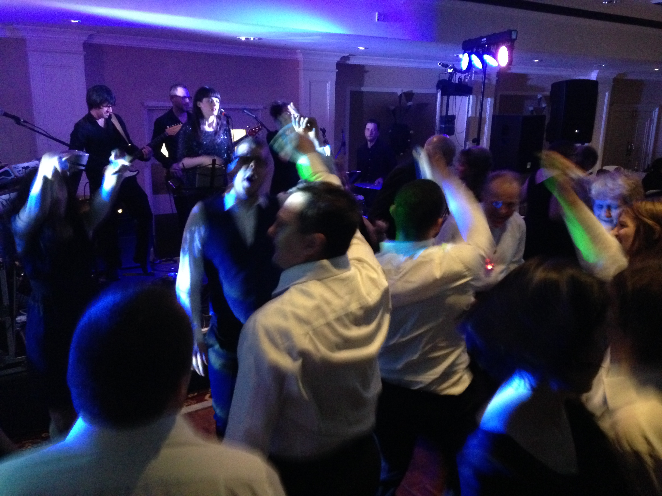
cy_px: 248
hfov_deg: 55.4
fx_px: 631
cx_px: 331
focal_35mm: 33
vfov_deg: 42.9
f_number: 2.4
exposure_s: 1/15
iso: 640
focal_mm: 4.12
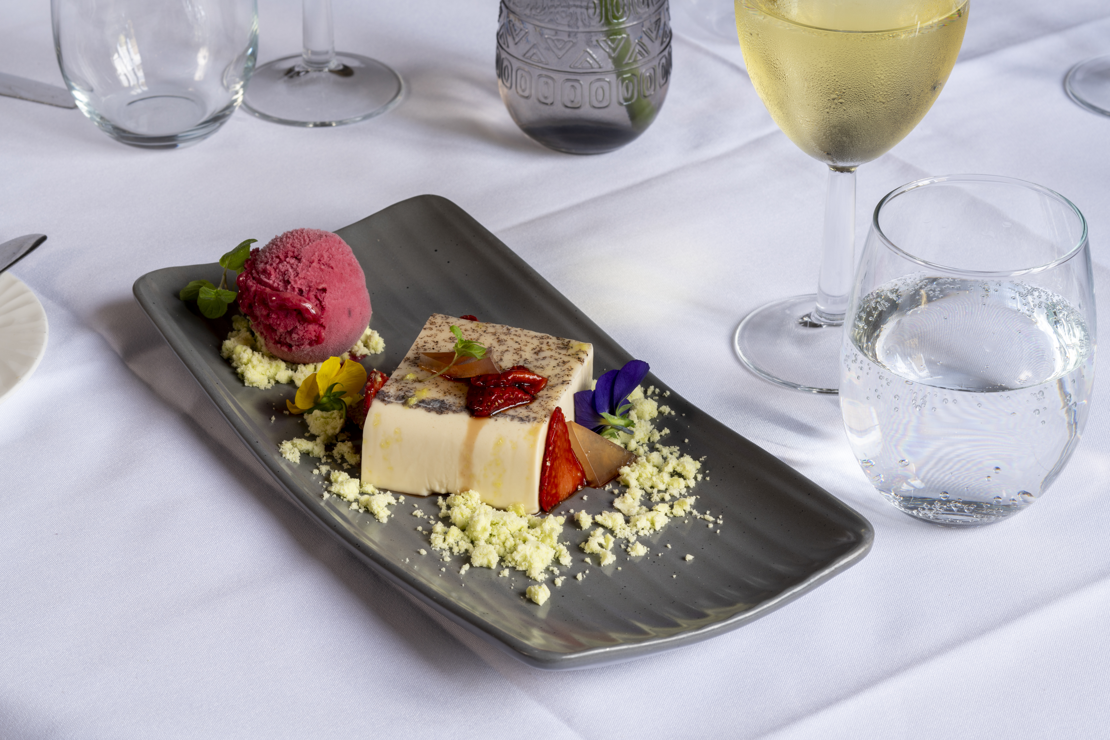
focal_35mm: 90
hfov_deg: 22.6
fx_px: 2775
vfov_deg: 15.2
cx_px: 555
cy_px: 370
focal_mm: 90
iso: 125
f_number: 16
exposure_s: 1/1.67
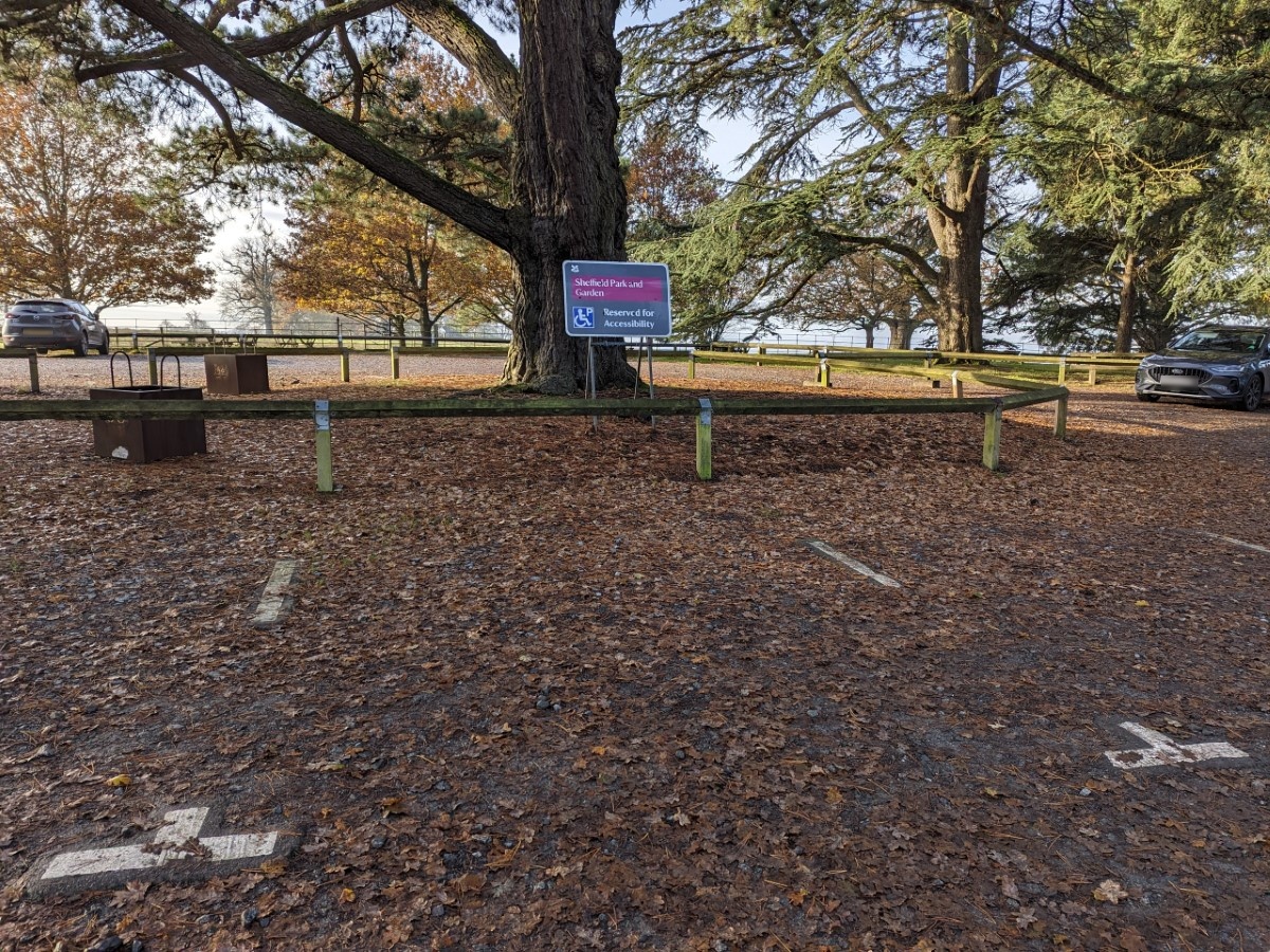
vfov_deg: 56.8
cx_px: 635
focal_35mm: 24
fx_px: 881
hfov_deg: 71.6
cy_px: 476
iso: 46
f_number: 1.85
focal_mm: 6.81
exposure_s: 1/797
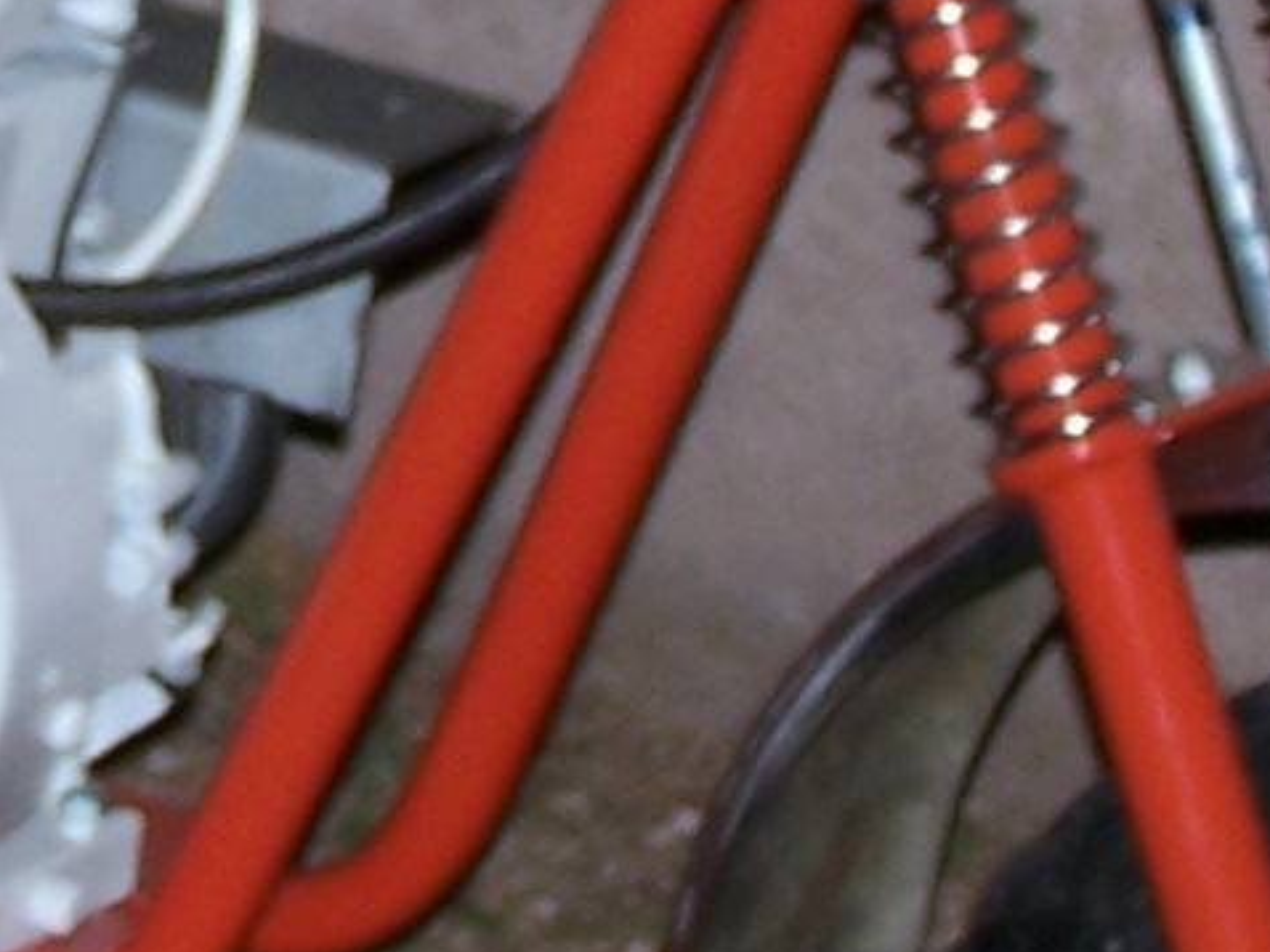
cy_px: -335
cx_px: -72
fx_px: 11074
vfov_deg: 4.9
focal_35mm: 302
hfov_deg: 6.5
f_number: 3.1
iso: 80
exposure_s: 1/60
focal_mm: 9.3
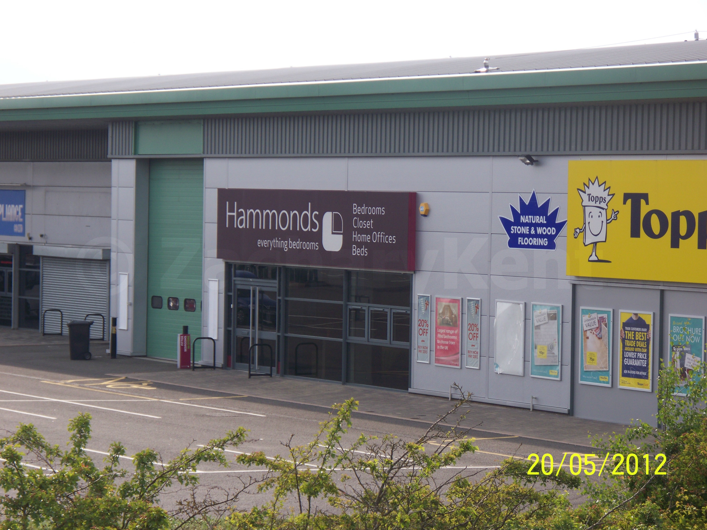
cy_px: 265
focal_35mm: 137
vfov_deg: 10.8
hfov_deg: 14.4
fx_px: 2798
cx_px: 354
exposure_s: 1/320
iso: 64
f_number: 4.4
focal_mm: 28.83
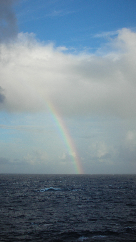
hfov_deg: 23.5
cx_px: 64
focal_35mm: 51
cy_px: 119
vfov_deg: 40.6
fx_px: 327
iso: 50
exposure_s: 1/413
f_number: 3.5
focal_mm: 7.7
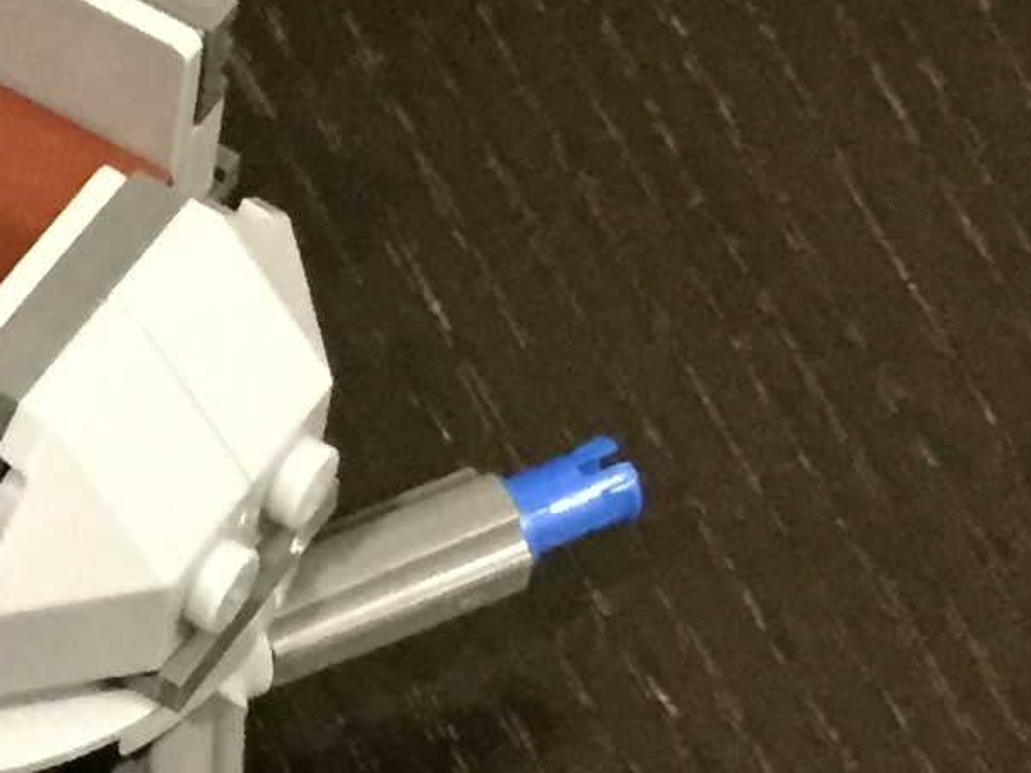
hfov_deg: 12.4
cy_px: 540
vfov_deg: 9.4
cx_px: -96
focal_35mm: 157
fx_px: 4675
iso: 1000
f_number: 2.2
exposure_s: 1/17
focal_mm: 4.15
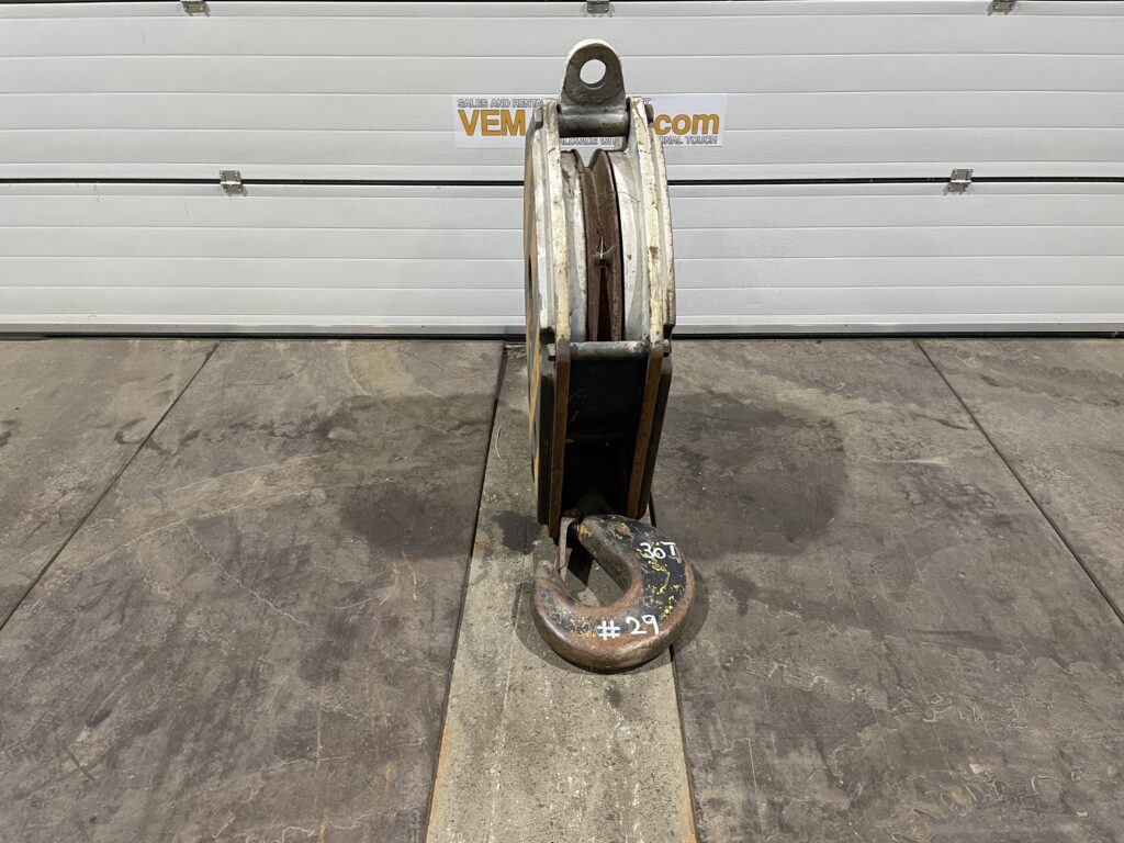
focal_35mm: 26
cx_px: 562
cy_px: 422
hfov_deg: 67.3
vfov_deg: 53.1
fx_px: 844
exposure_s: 1/50
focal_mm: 4.2
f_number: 1.6
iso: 160
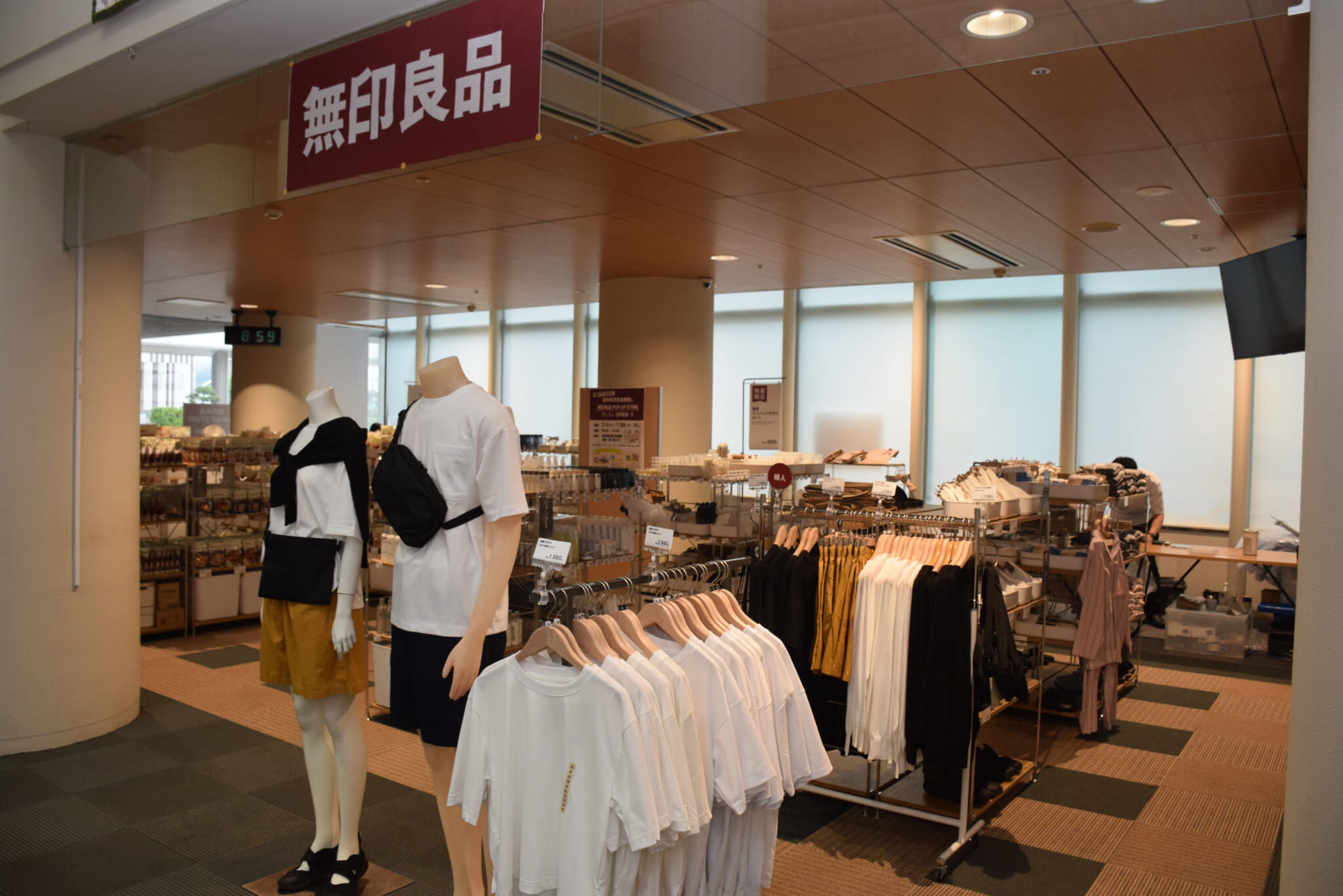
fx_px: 1008
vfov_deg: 48.0
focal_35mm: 27
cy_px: 448
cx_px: 672
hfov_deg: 67.4
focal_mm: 18
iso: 800
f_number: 5.6
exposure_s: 1/125
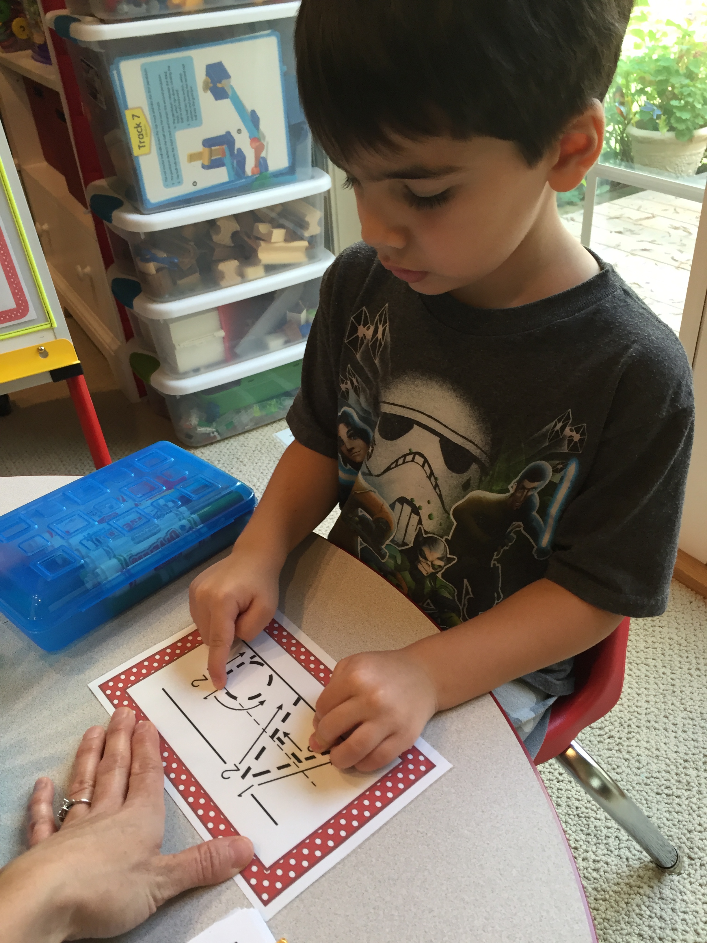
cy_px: 472
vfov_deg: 61.7
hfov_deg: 48.2
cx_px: 354
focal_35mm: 29
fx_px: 790
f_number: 2.2
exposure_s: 1/30
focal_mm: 4.15
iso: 80
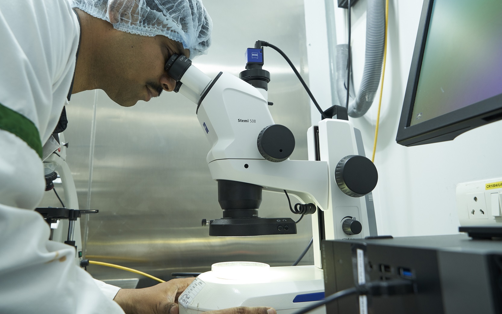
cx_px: 244
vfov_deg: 44.3
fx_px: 383
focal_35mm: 28
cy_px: 123
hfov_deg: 66.4
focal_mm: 24
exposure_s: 1/13
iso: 640
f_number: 5.6
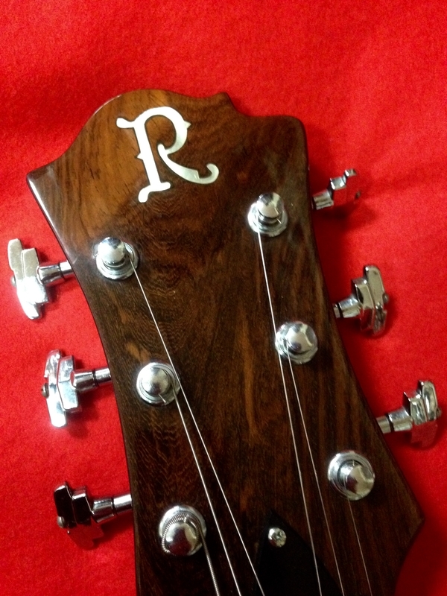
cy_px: 298
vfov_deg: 55.4
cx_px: 224
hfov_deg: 42.9
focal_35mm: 33
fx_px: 568
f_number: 2.4
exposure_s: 1/15
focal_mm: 4.12
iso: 800
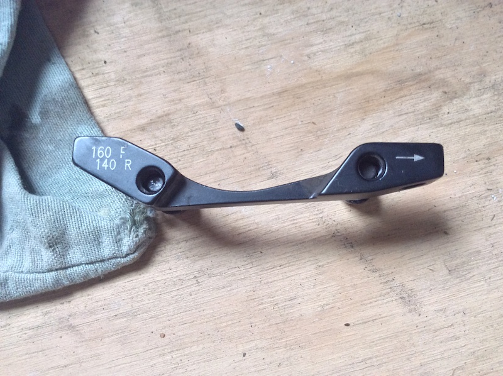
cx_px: 252
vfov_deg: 44.1
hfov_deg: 56.9
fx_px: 464
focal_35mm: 32
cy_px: 188
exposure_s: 1/24
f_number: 2.4
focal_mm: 3.3
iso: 100
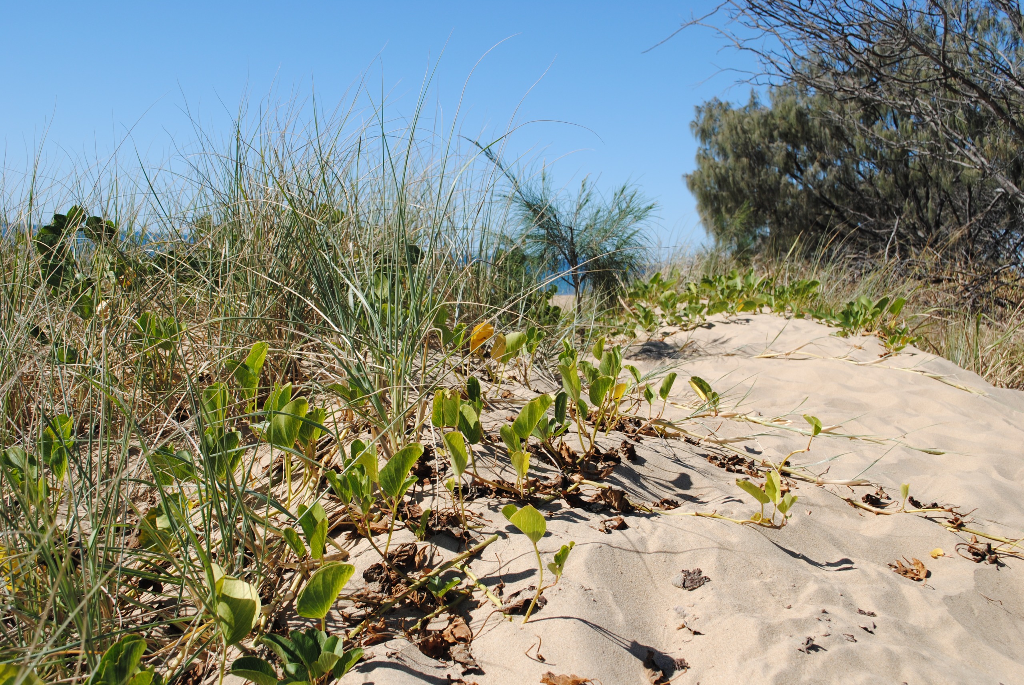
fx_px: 1196
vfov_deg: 32.0
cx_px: 512
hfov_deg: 46.4
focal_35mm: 42
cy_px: 342
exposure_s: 1/250
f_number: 8
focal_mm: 28
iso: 100
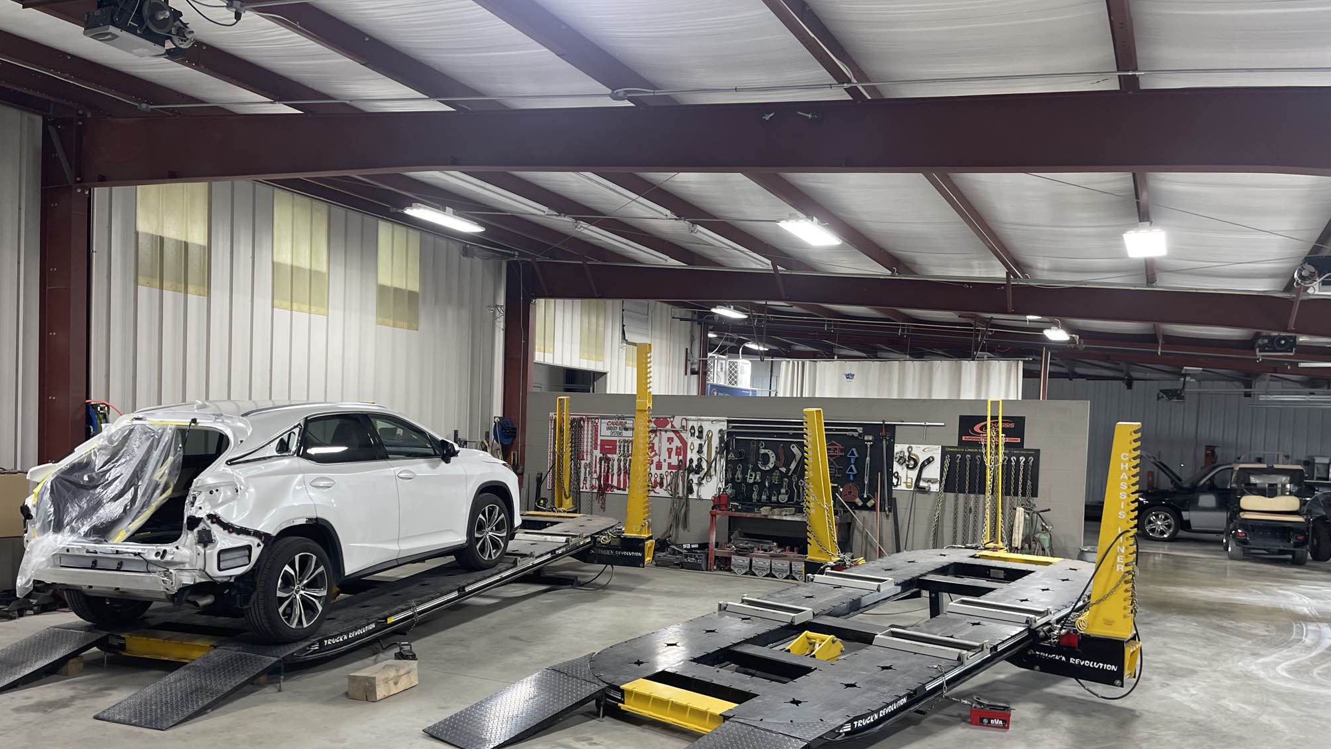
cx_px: 664
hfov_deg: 66.1
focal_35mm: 29
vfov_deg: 39.9
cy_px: 469
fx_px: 1023
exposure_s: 1/120
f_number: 1.6
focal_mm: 5.1
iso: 125
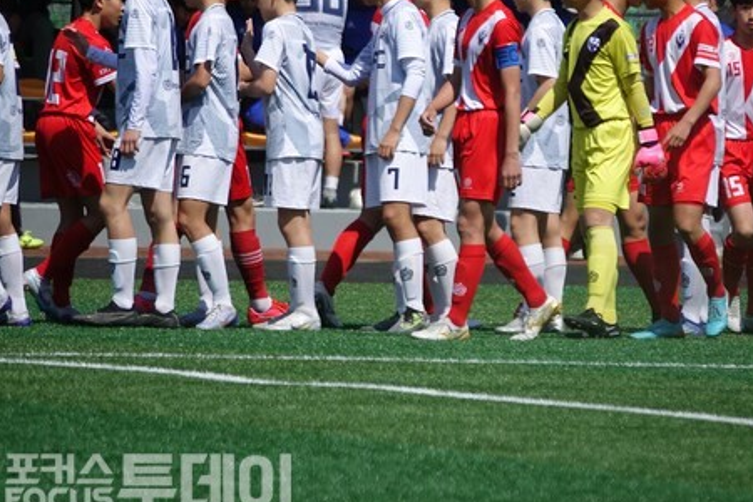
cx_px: 393
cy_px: 216
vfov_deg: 2.1
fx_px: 13950
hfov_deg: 3.1
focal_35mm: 667
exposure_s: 1/1250
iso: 100
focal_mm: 183.43
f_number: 4
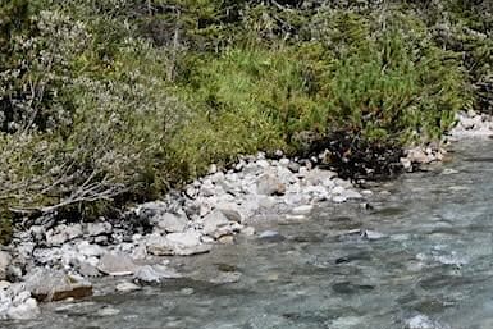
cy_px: -104
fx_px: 1493
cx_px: 739
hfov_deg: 17.0
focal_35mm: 109
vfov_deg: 12.2
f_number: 11
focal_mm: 35
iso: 400
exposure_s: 1/500
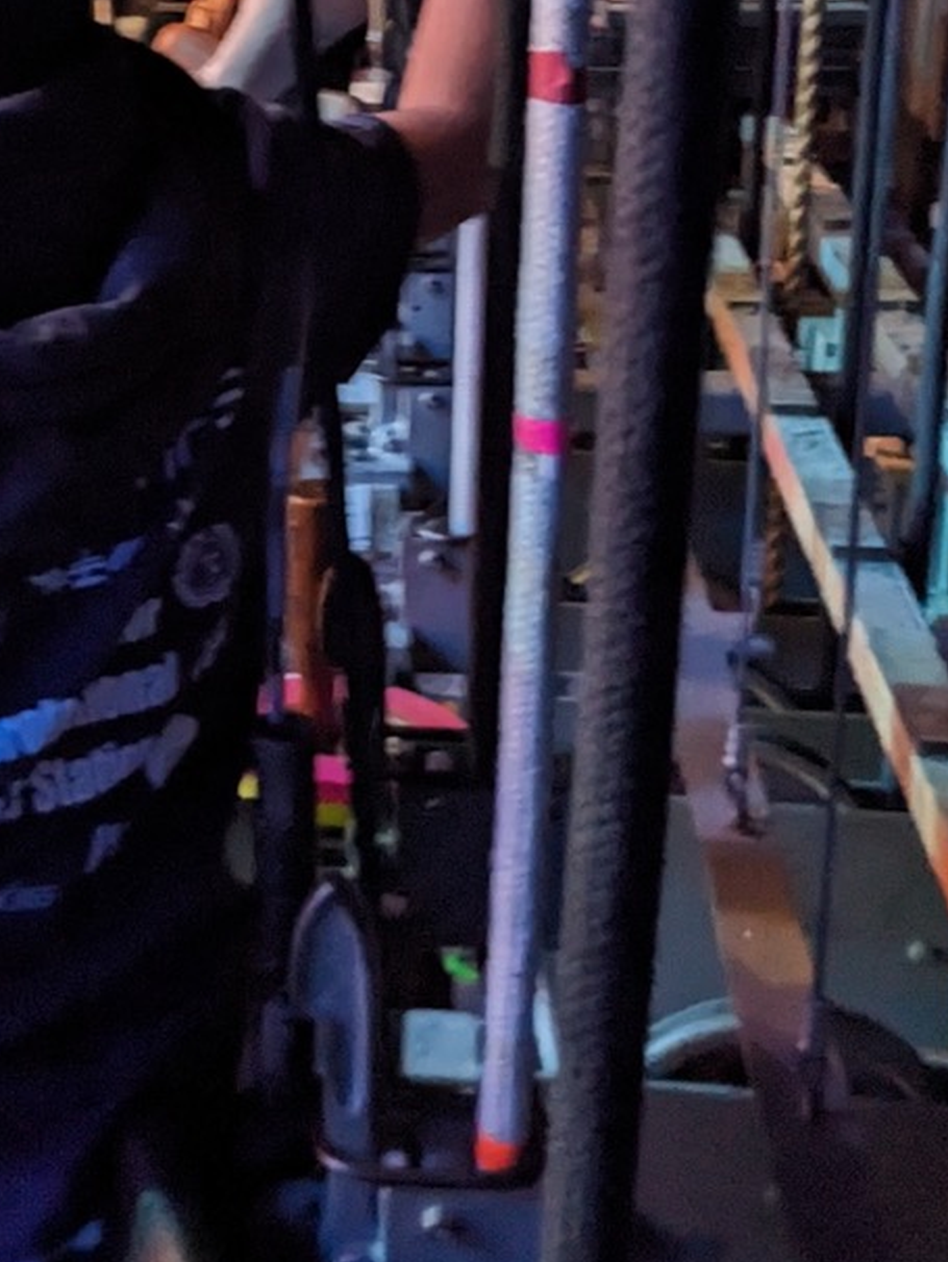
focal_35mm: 57
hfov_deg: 25.4
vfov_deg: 32.8
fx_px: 2080
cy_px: 242
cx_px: 267
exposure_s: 1/15
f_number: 1.73
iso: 893
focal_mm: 4.38
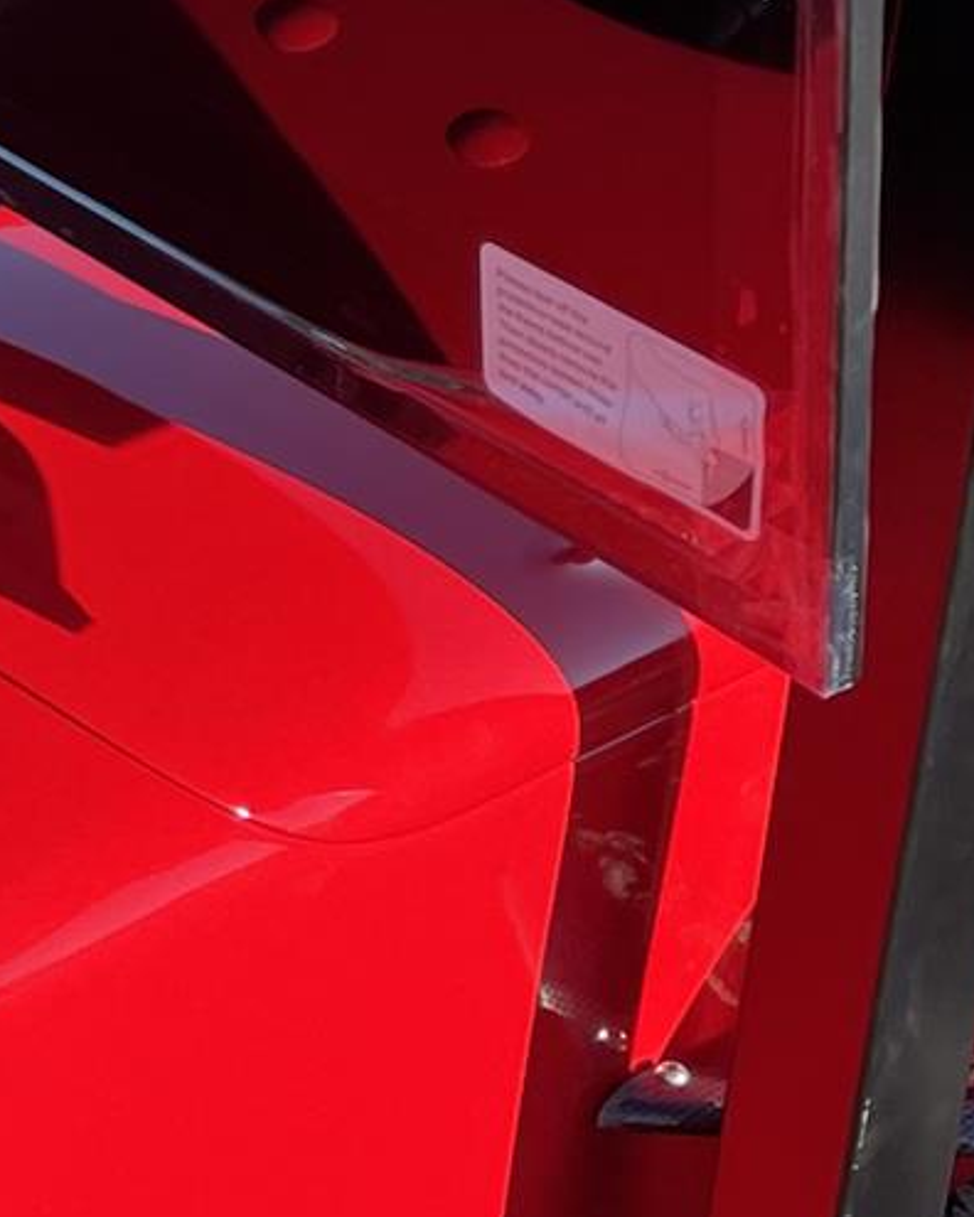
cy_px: 258
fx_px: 4468
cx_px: -869
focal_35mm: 124
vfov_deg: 15.4
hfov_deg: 11.4
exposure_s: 1/785
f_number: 1.6
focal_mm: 4.2
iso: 32
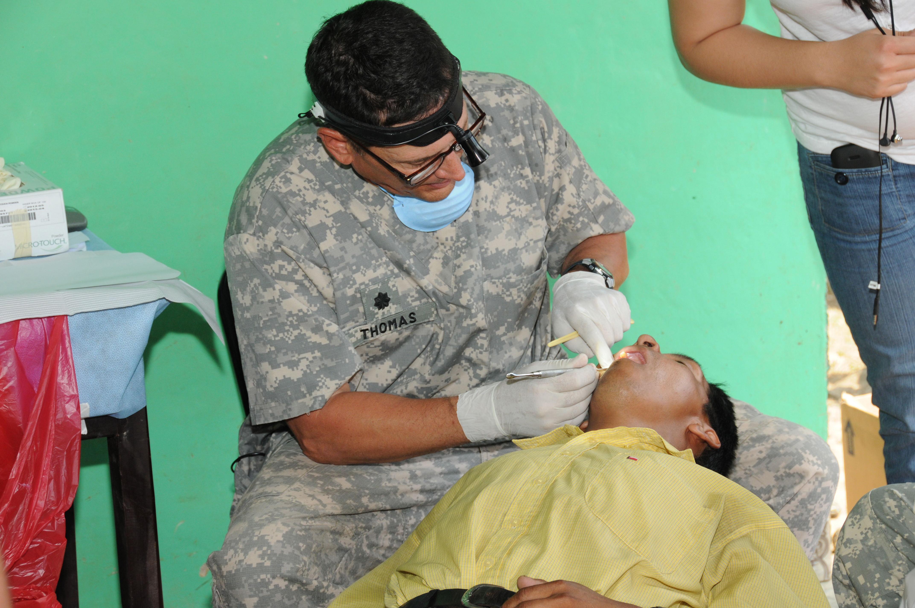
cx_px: 458
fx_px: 2475
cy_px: 304
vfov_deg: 14.0
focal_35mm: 98
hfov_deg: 20.9
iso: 400
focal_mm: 65
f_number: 8
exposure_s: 1/250
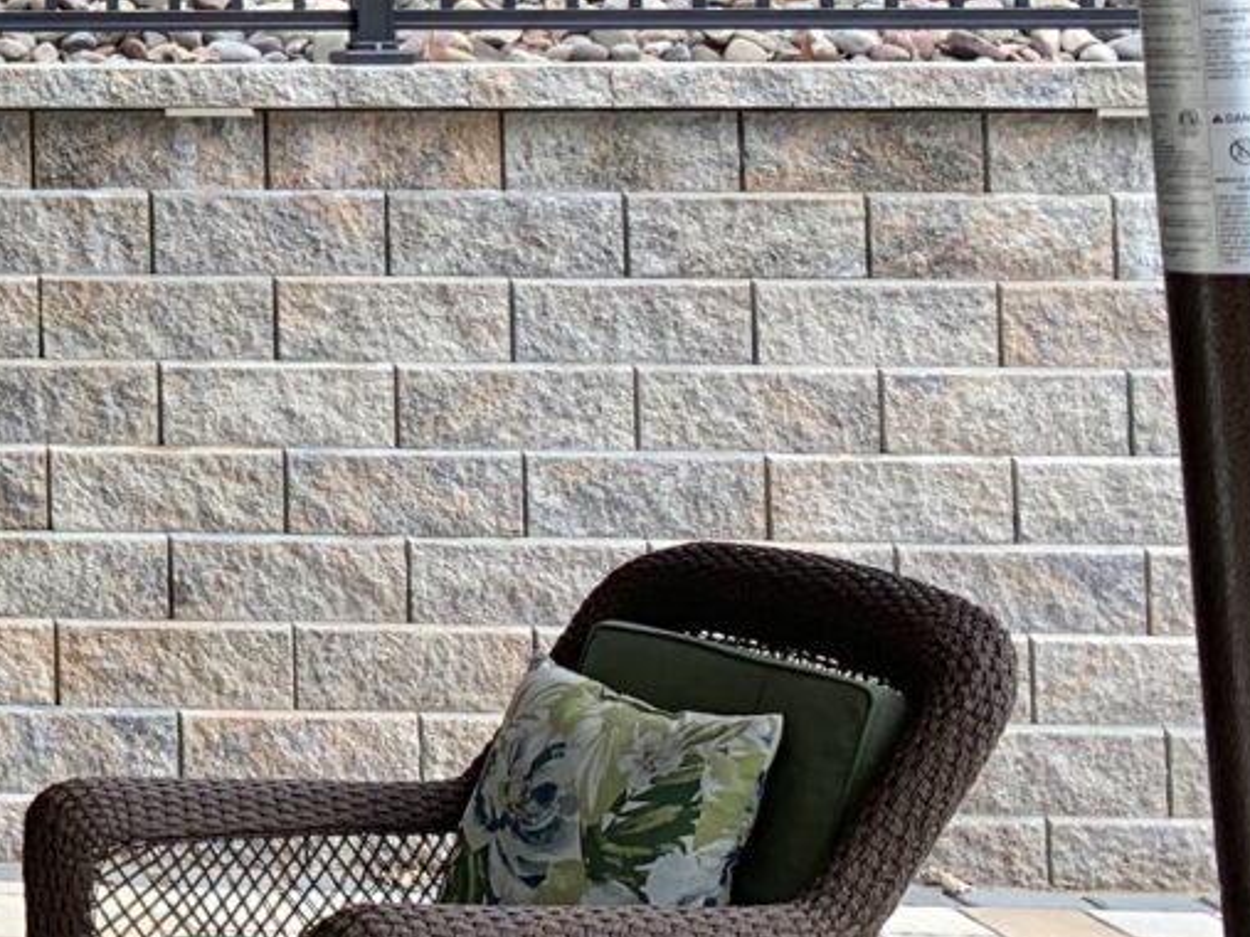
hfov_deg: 15.7
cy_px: -187
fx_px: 3791
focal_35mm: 105
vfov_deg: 13.7
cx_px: -1080
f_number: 1.8
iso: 25
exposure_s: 1/174
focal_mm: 4.25
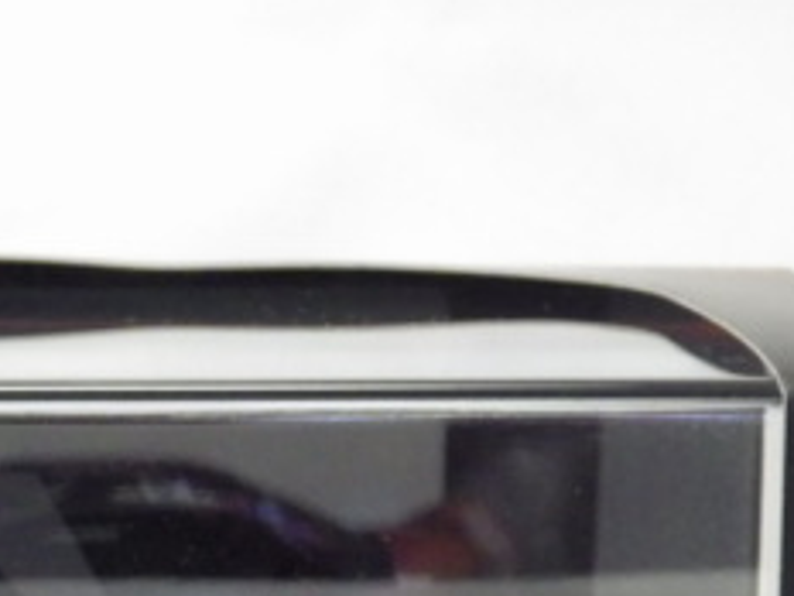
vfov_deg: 9.0
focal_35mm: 163
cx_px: -58
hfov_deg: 11.9
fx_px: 3739
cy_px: 781
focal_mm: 10.7
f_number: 4
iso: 800
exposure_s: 1/60
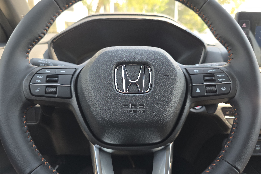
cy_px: 77
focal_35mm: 24
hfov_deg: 73.7
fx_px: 174
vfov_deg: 53.0
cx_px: 131
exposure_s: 1/180
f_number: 1.7
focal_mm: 6.3
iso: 64
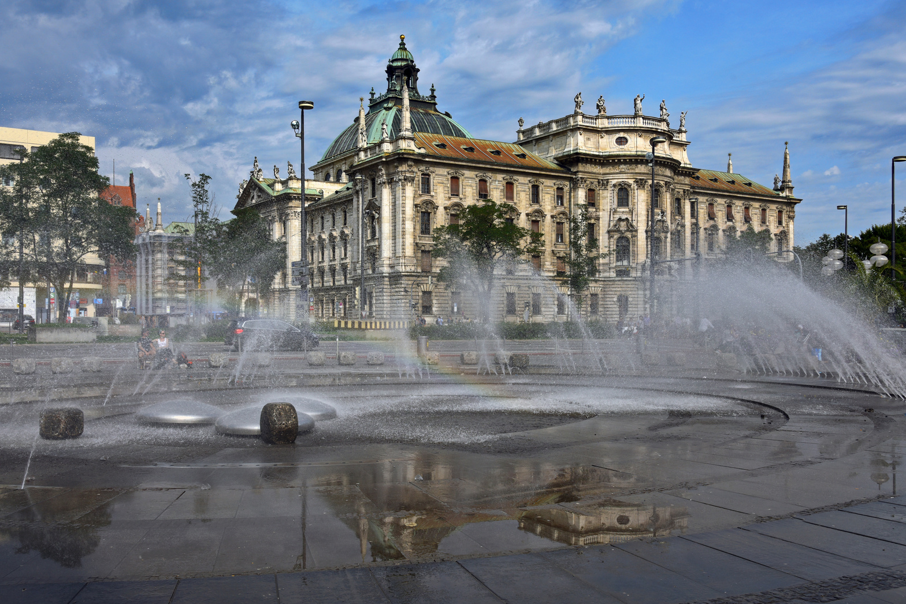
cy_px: 309
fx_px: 805
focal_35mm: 32
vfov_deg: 41.1
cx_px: 463
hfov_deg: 58.7
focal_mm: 31
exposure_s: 1/320
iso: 100
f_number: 9
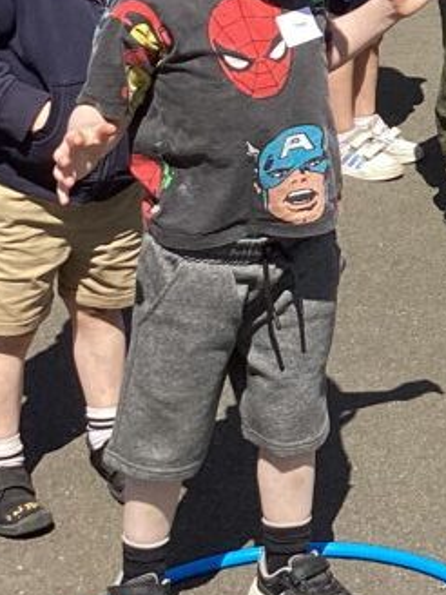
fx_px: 2044
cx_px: 674
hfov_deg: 11.9
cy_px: 78
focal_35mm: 119
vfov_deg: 16.4
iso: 25
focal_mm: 3.3
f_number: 2.4
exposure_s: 1/1116
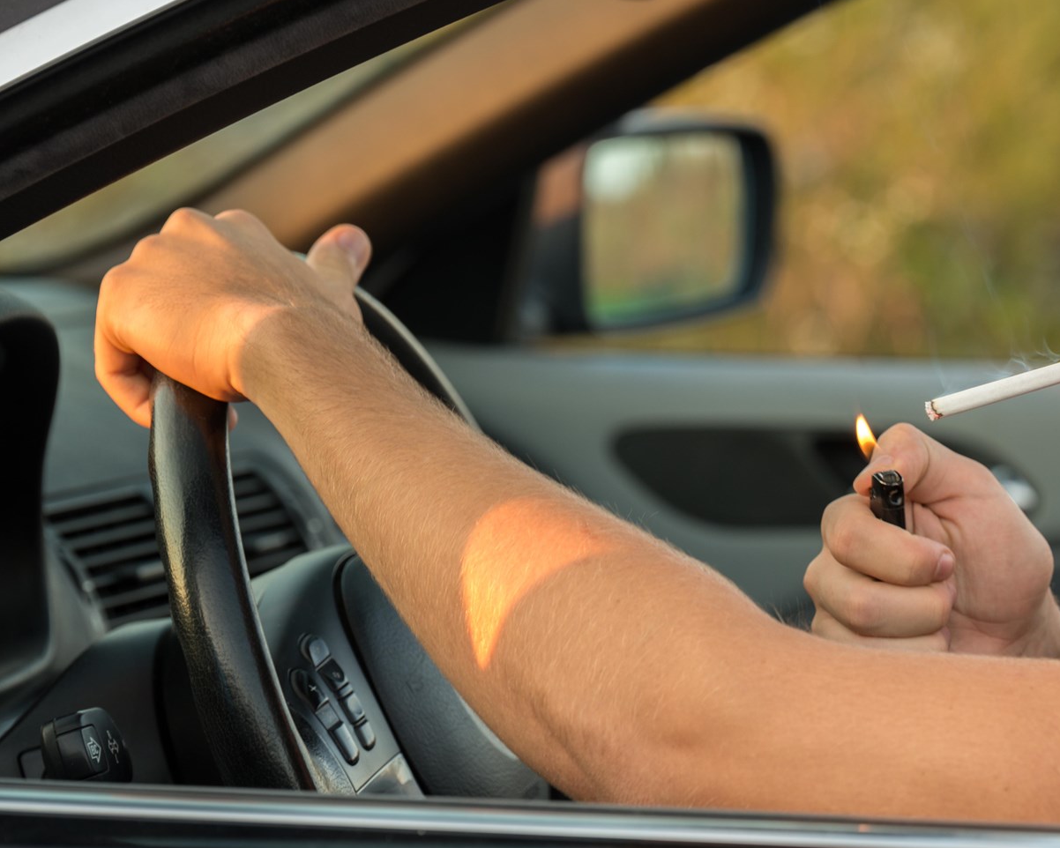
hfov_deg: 9.5
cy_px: 500
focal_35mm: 203
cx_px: 810
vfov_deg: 7.6
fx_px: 6370
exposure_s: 1/40
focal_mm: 130
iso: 200
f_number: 5
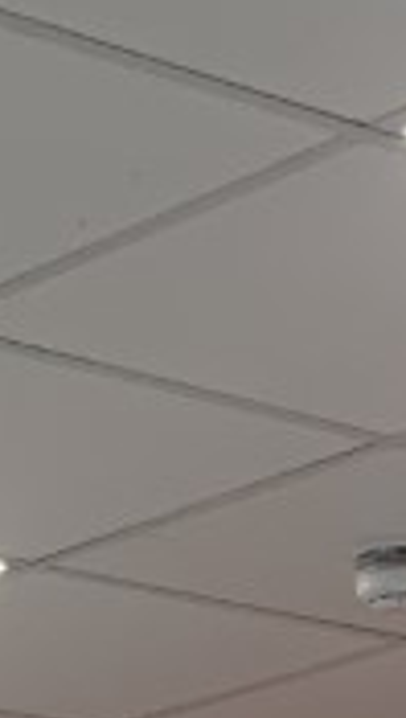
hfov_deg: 6.3
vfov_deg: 9.6
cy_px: 1797
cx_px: 221
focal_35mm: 194
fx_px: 3697
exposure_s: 1/50
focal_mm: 4.25
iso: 80
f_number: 1.8
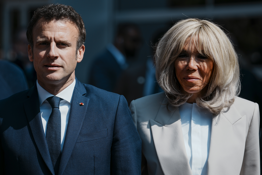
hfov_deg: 10.3
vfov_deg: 6.9
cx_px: 131
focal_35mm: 200
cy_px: 88
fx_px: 1455
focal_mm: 200
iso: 160
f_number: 4.5
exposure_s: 1/2500
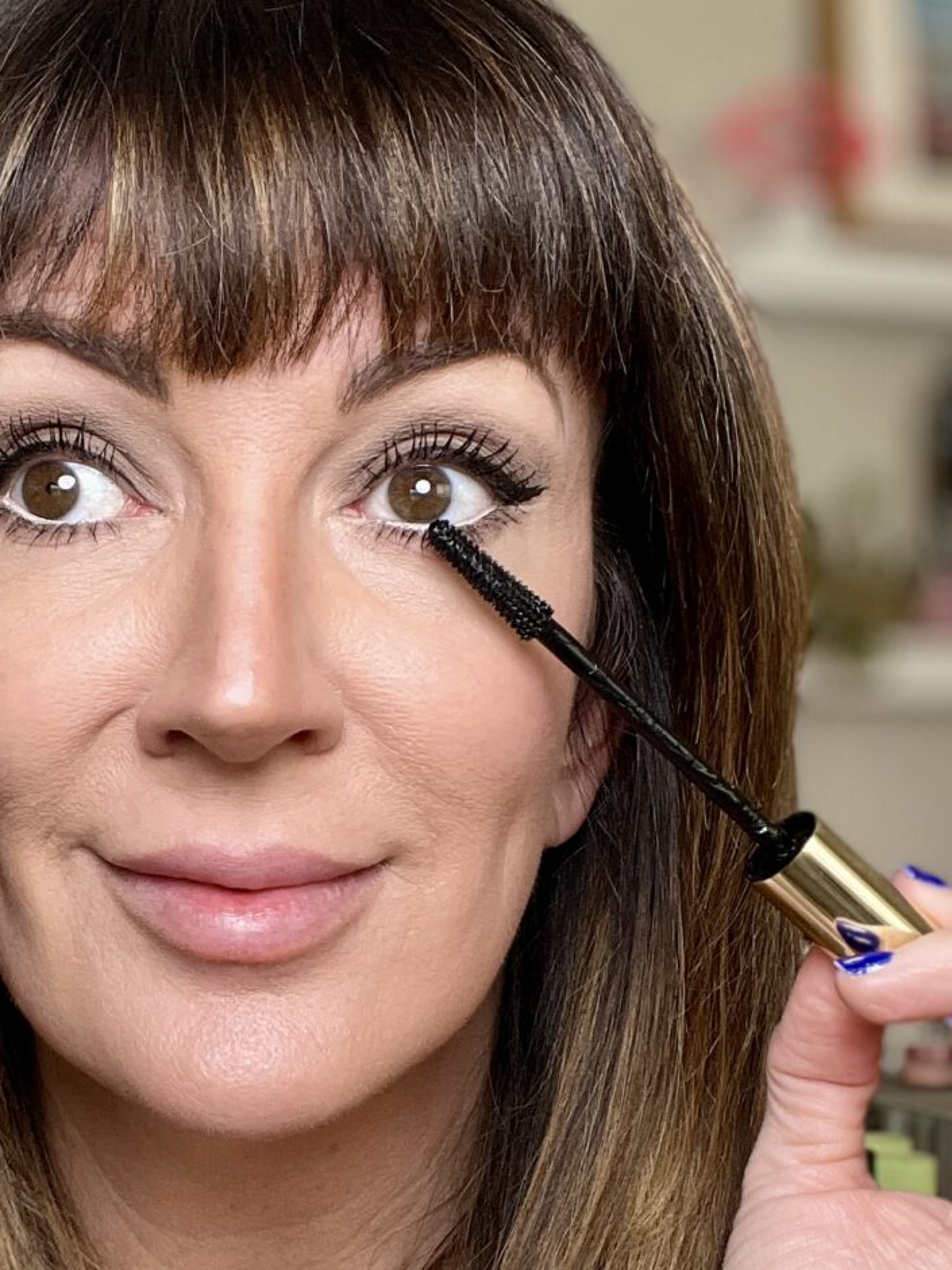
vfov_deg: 38.5
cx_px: 243
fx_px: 1797
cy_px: 843
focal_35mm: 49
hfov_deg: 29.2
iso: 80
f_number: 2.2
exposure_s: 1/120
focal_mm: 2.71
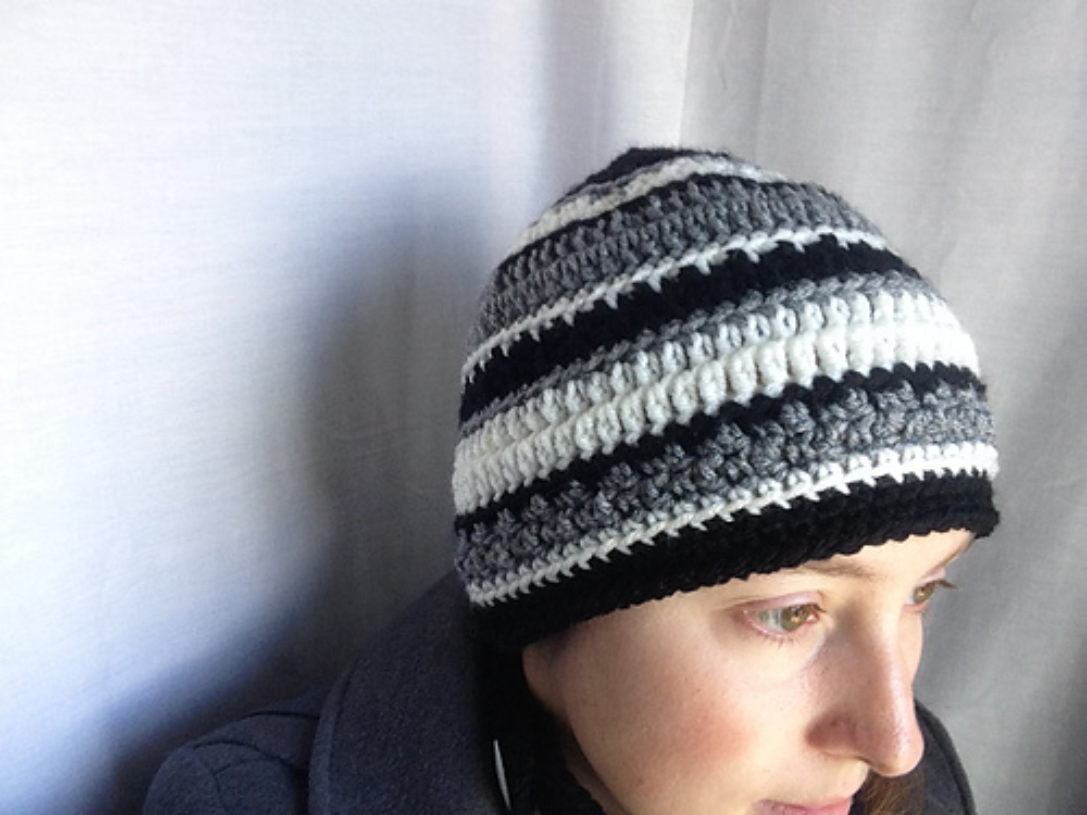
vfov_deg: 42.9
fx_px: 1036
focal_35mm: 33
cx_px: 544
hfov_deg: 55.4
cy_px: 408
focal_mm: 2.15
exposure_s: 1/30
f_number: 2.4
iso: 64
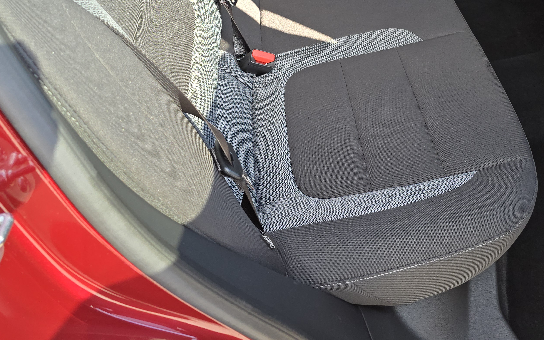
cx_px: 308
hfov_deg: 50.3
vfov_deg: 31.1
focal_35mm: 39
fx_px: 578
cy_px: 27
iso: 50
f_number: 1.7
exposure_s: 1/180
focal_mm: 6.3
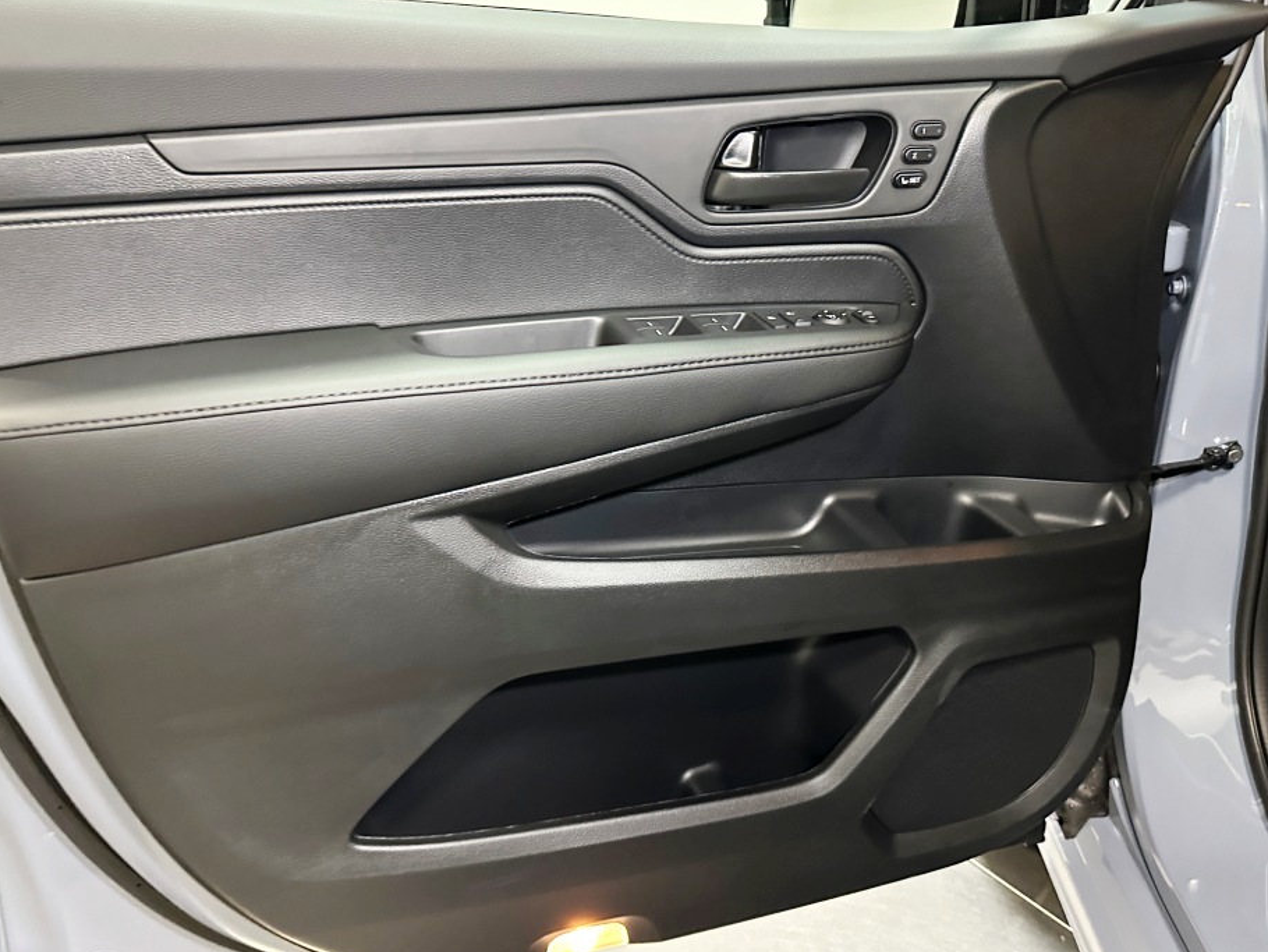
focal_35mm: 27
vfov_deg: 51.4
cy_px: 454
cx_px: 621
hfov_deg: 65.3
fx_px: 989
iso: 1000
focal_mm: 6.86
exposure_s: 1/40
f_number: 1.78
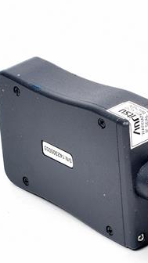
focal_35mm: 90
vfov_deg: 23.6
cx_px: 100
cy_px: 155
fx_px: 628
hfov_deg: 13.4
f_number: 11
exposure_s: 1/160
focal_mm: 32
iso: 200
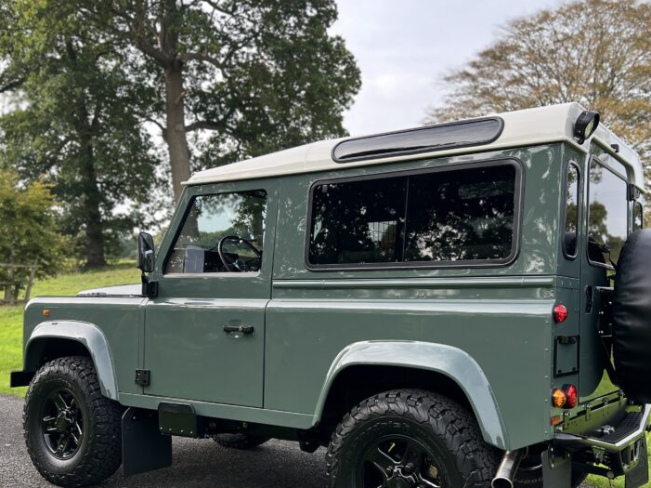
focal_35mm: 38
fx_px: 714
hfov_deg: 49.0
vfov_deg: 37.4
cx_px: 343
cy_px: 307
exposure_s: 1/572
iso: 50
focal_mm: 5.7
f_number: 1.5
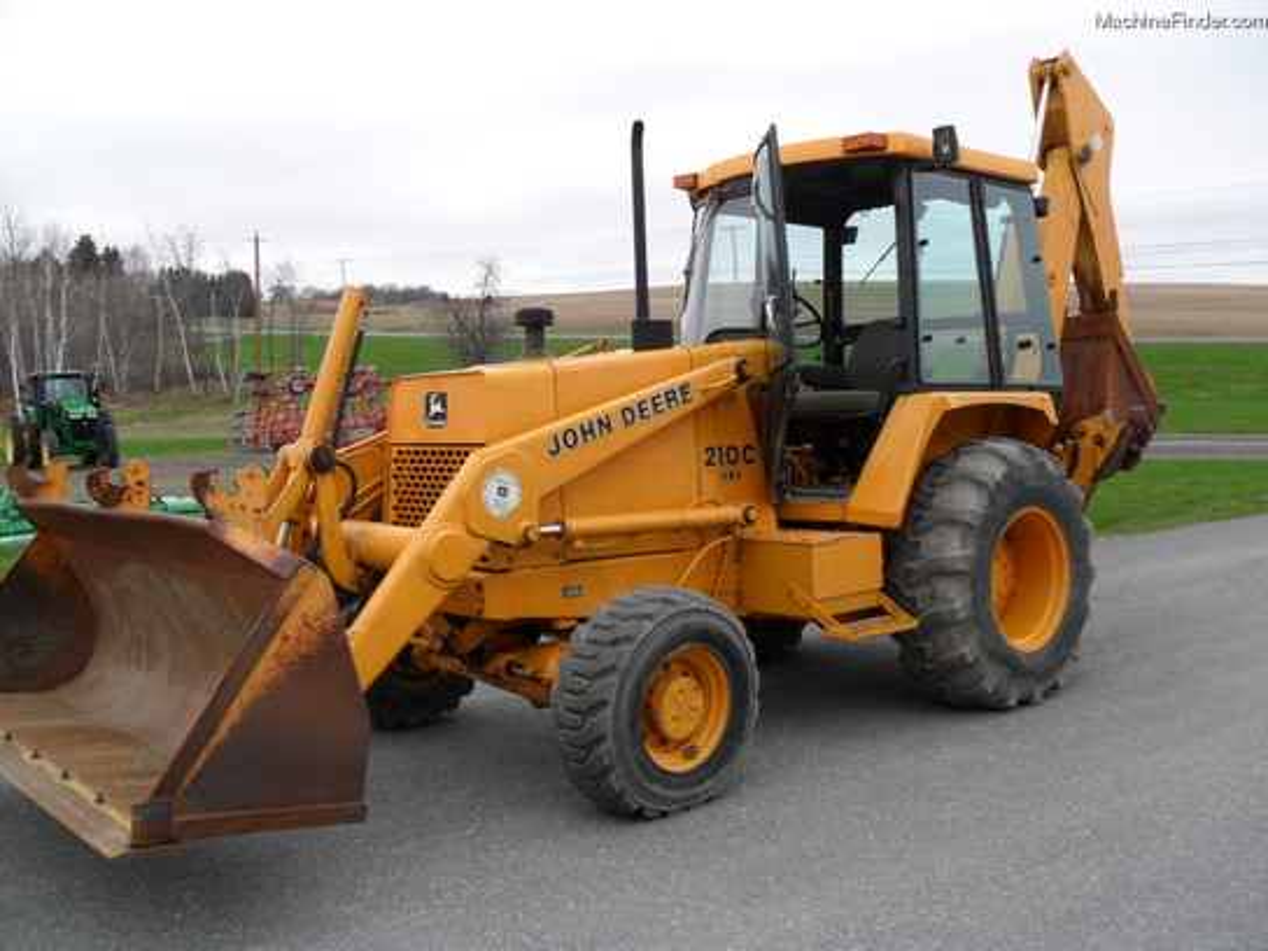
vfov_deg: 40.7
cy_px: 476
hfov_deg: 52.6
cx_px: 634
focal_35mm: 35
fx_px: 1282
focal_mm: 6.3
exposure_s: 1/500
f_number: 3
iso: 80
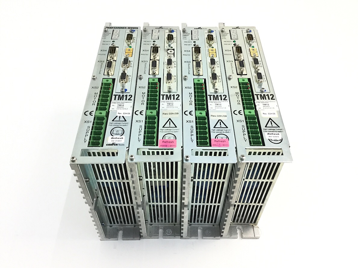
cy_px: 134
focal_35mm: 31
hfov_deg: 58.3
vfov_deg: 45.4
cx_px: 179
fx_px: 321
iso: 64
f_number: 2.4
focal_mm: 3.3
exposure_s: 1/33
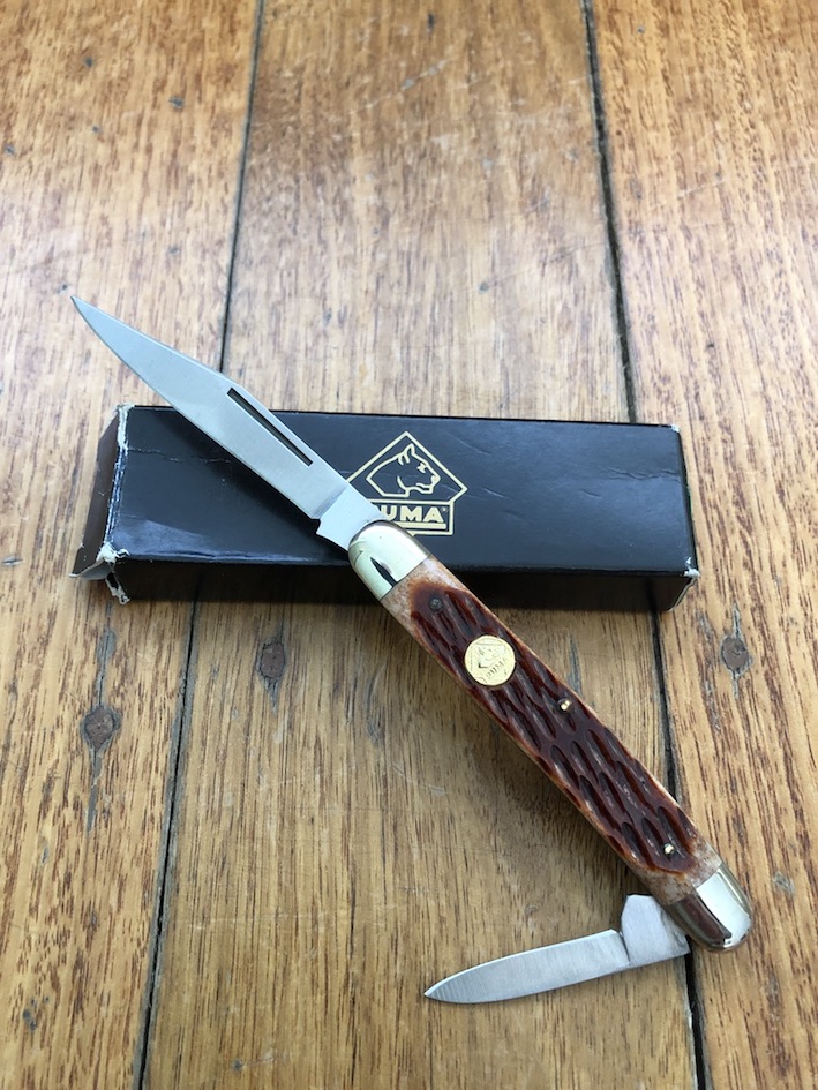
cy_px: 545
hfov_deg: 49.8
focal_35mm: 28
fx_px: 882
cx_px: 409
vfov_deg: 63.4
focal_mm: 3.99
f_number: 1.8
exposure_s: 1/15
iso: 64
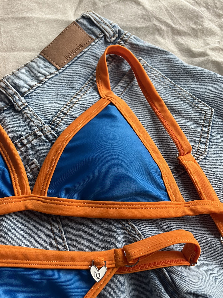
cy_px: 176
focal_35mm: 33
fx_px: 283
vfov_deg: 55.0
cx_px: 107
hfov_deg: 42.9
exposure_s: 1/72
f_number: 1.6
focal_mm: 5.1
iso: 125
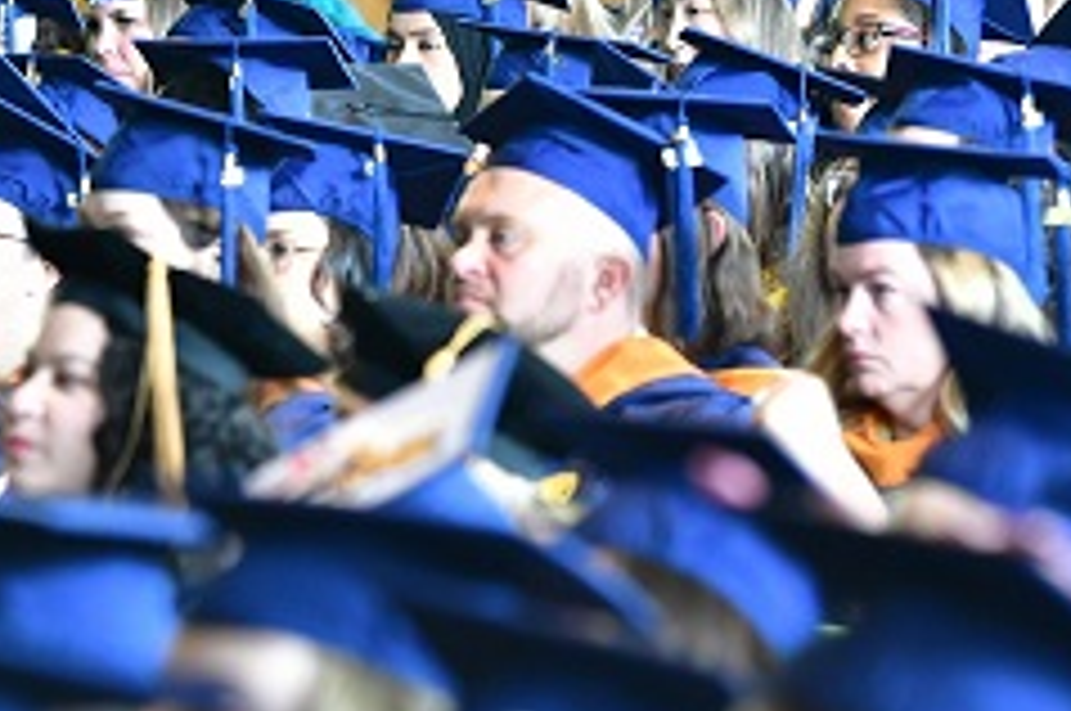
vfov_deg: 2.7
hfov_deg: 4.0
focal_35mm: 511
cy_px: 567
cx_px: -58
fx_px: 15189
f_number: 3.5
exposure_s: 1/100
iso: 1600
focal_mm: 135
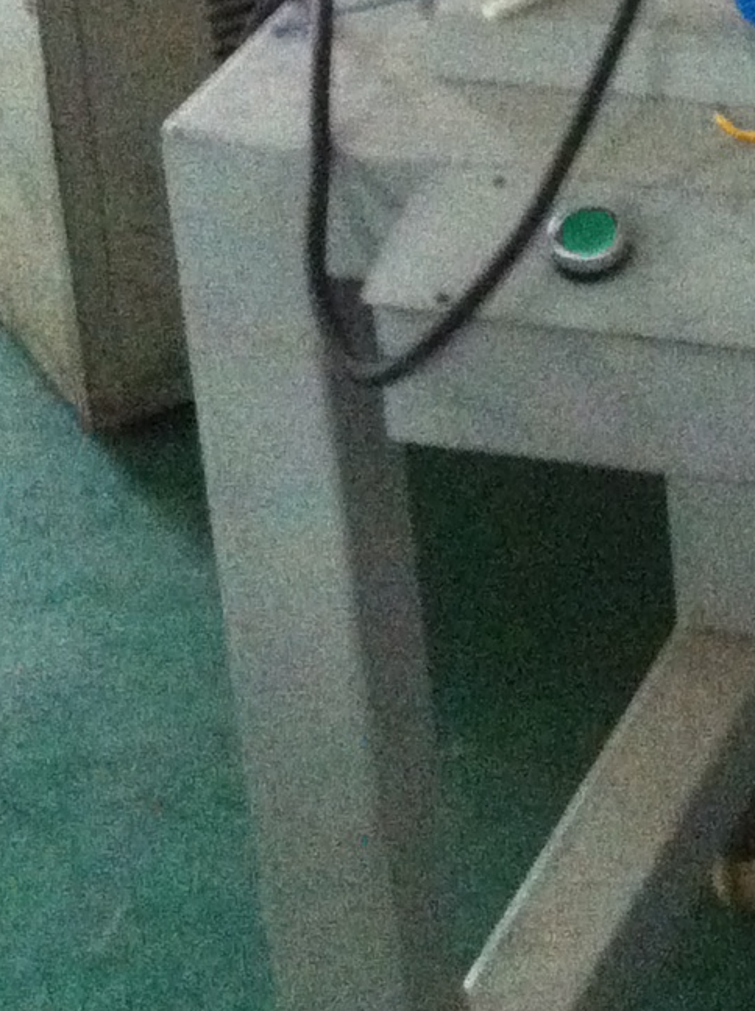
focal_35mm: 140
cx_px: 1153
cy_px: -615
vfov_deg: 13.1
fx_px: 4082
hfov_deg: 10.2
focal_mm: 3.85
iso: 800
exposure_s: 1/15
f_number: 2.8
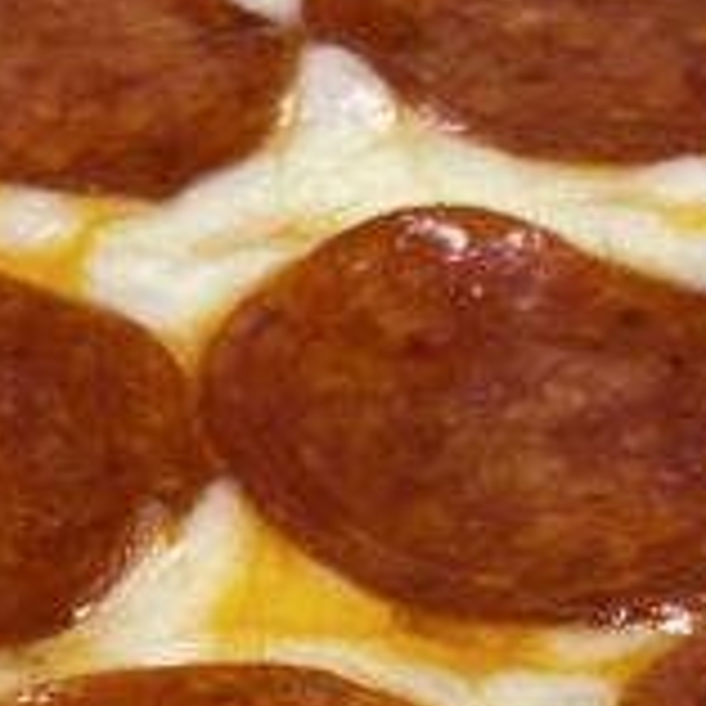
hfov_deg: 11.3
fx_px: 3461
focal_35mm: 150
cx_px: -234
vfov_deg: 11.6
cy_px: 634
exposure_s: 1/60
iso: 80
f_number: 1.8
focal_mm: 4.25
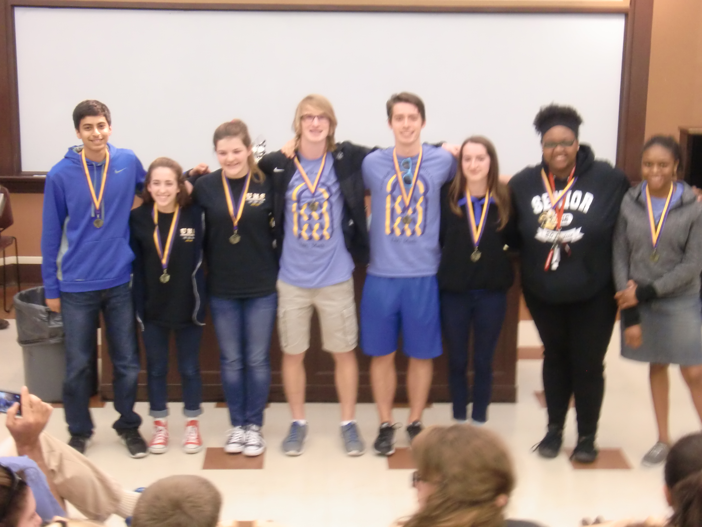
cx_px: 351
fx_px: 1257
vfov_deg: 23.7
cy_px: 264
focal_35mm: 62
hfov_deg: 31.2
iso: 400
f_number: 4.3
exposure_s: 1/15
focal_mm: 11.16
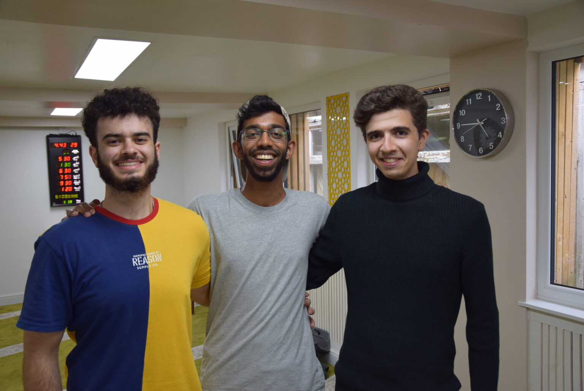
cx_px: 292
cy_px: 196
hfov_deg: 59.4
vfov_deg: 41.8
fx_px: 511
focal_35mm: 32
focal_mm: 21
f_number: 4
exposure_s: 1/60
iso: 400
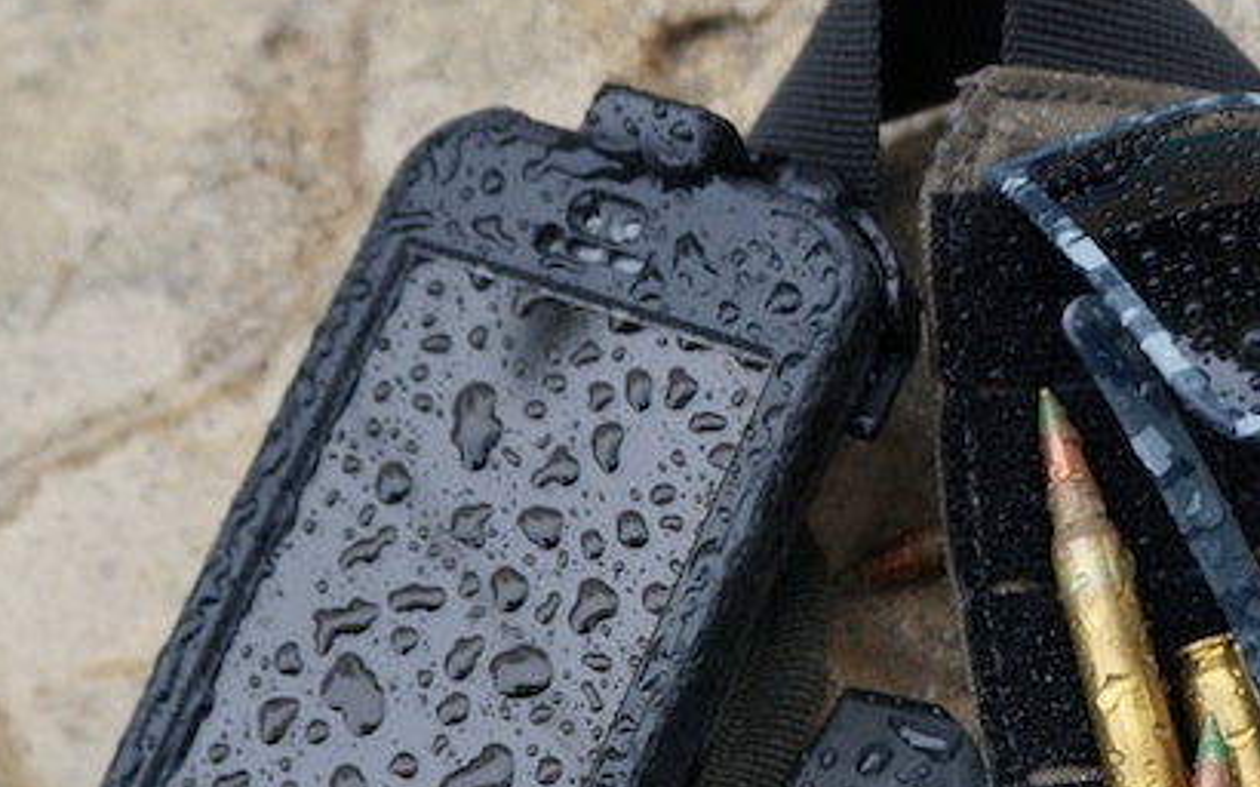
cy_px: 931
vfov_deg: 18.4
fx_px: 2300
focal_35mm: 67
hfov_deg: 30.4
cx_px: 836
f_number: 4
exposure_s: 1/160
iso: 160
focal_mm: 18
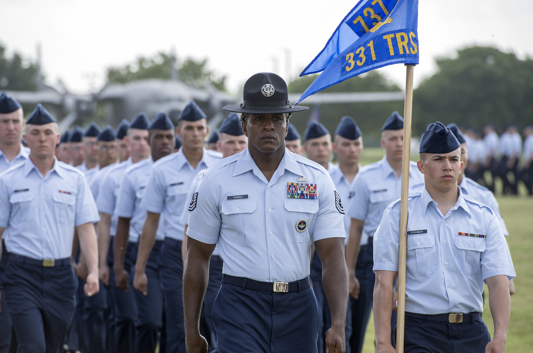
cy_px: 176
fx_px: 2955
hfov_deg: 10.3
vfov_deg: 6.8
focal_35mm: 200
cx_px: 266
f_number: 6.3
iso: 250
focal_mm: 200
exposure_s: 1/500
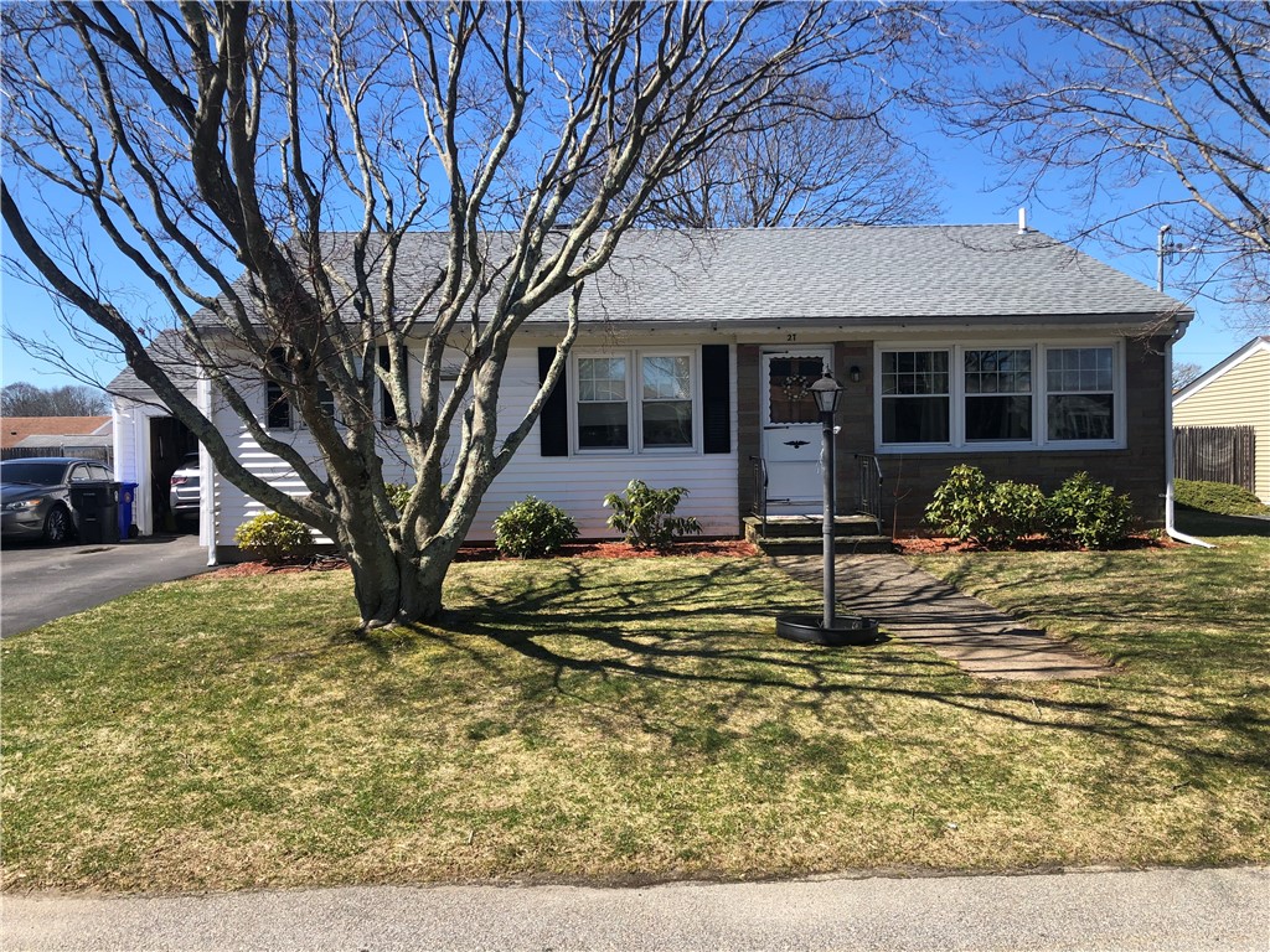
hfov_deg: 63.4
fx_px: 1027
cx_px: 635
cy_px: 476
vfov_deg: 49.7
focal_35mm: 28
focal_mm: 3.99
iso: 20
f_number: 1.8
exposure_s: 1/1116
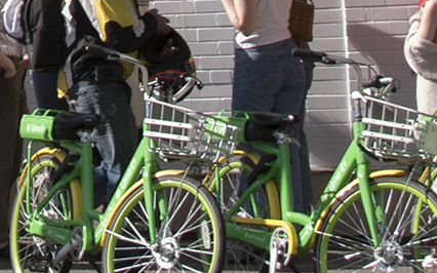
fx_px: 2977
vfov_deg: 5.2
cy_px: -180
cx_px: 66
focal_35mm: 250
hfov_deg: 8.4
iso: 200
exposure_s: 1/640
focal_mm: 34
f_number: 5.6
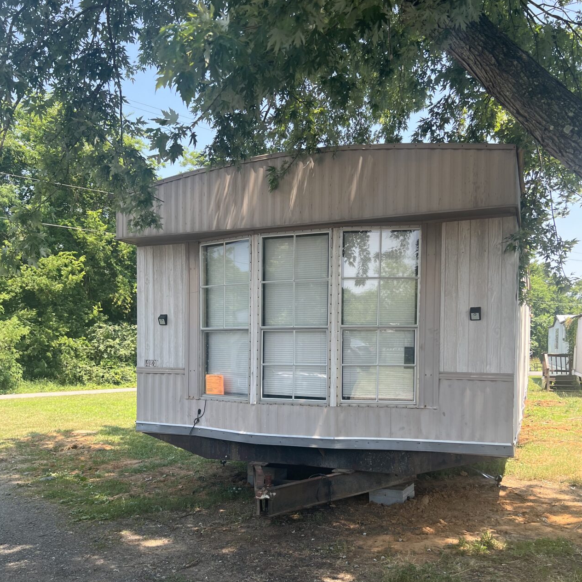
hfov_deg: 52.5
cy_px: 360
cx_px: 292
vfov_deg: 52.0
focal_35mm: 31
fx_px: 590
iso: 50
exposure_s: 1/763
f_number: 1.5
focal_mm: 5.7
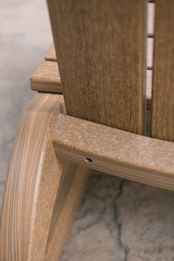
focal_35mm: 70
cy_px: 130
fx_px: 507
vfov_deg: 28.8
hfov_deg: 19.5
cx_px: 87
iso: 200
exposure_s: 1/100
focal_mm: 70
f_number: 5
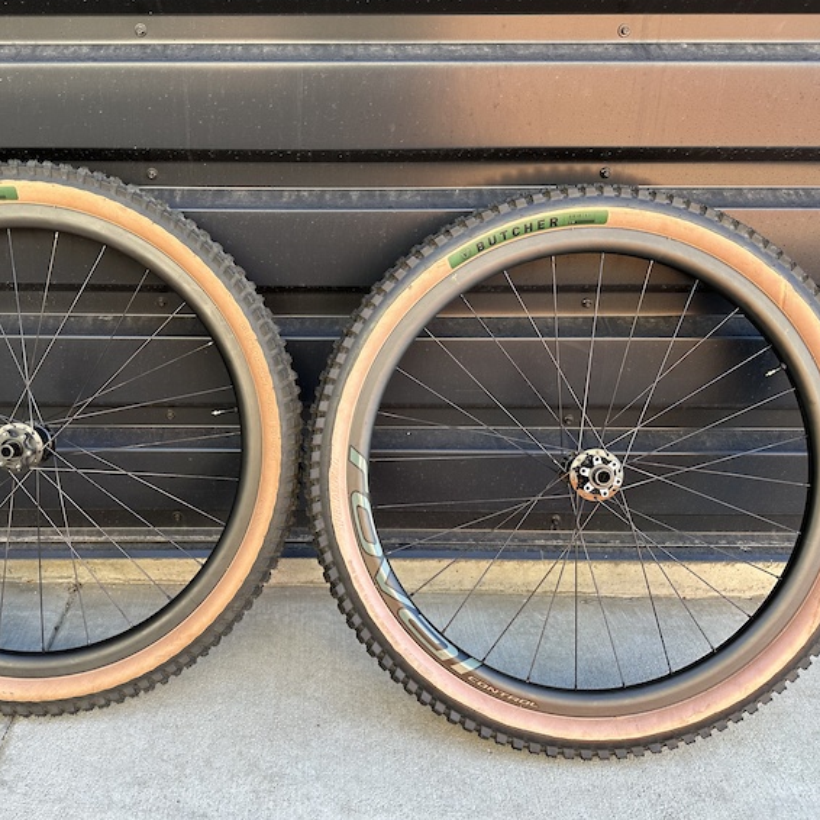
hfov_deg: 53.5
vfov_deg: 54.0
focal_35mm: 30
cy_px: 398
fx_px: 804
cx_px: 313
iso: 100
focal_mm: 6.86
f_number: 1.78
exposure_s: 1/121
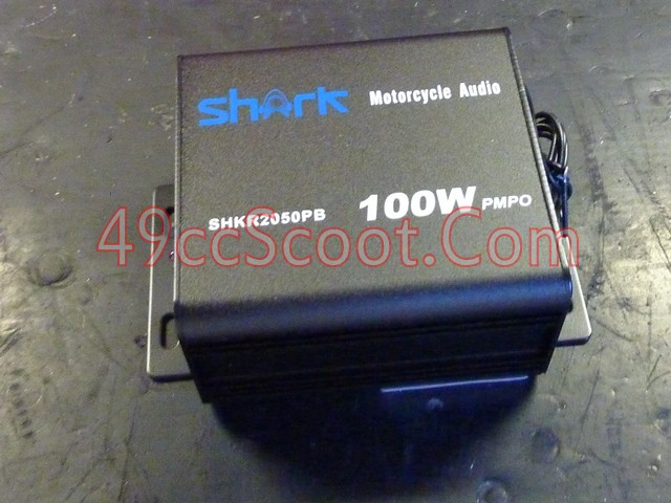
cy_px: 252
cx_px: 336
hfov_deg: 39.7
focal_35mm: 48
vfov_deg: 30.3
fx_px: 930
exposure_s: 1/10
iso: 800
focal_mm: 4.4
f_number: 3.3
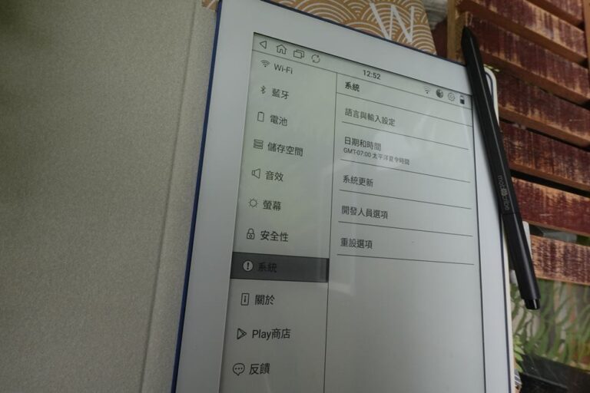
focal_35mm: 20
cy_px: 196
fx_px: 328
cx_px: 295
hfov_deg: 84.0
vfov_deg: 61.9
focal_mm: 7.6
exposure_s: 1/80
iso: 1000
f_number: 8
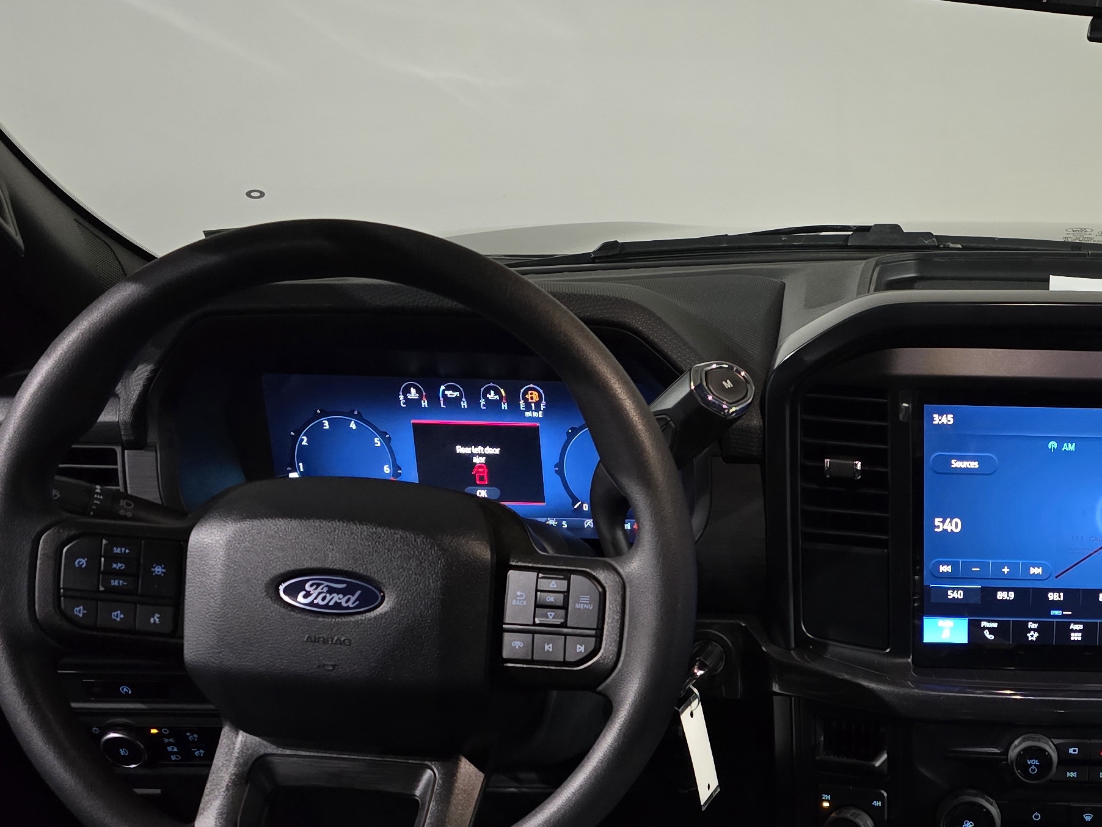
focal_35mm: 51
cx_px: 1009
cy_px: 787
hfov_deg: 35.1
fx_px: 1624
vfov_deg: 27.3
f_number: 1.7
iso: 500
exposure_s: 1/120
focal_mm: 6.3
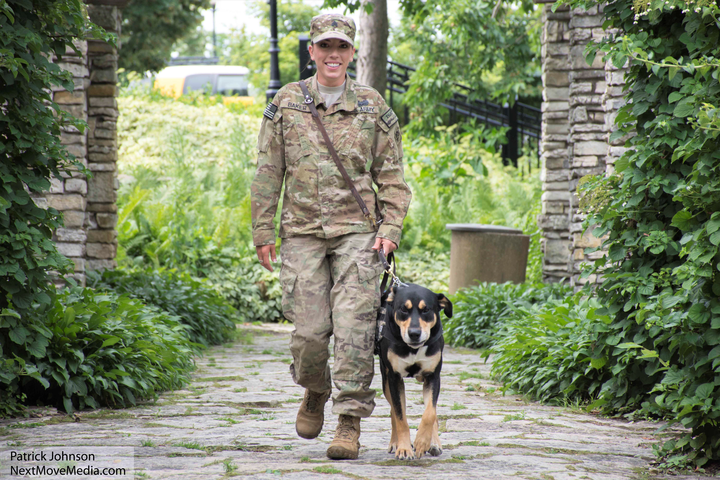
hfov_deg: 10.5
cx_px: 360
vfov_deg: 7.0
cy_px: 240
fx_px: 3900
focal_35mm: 195
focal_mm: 130
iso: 200
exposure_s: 1/200
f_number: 5.6
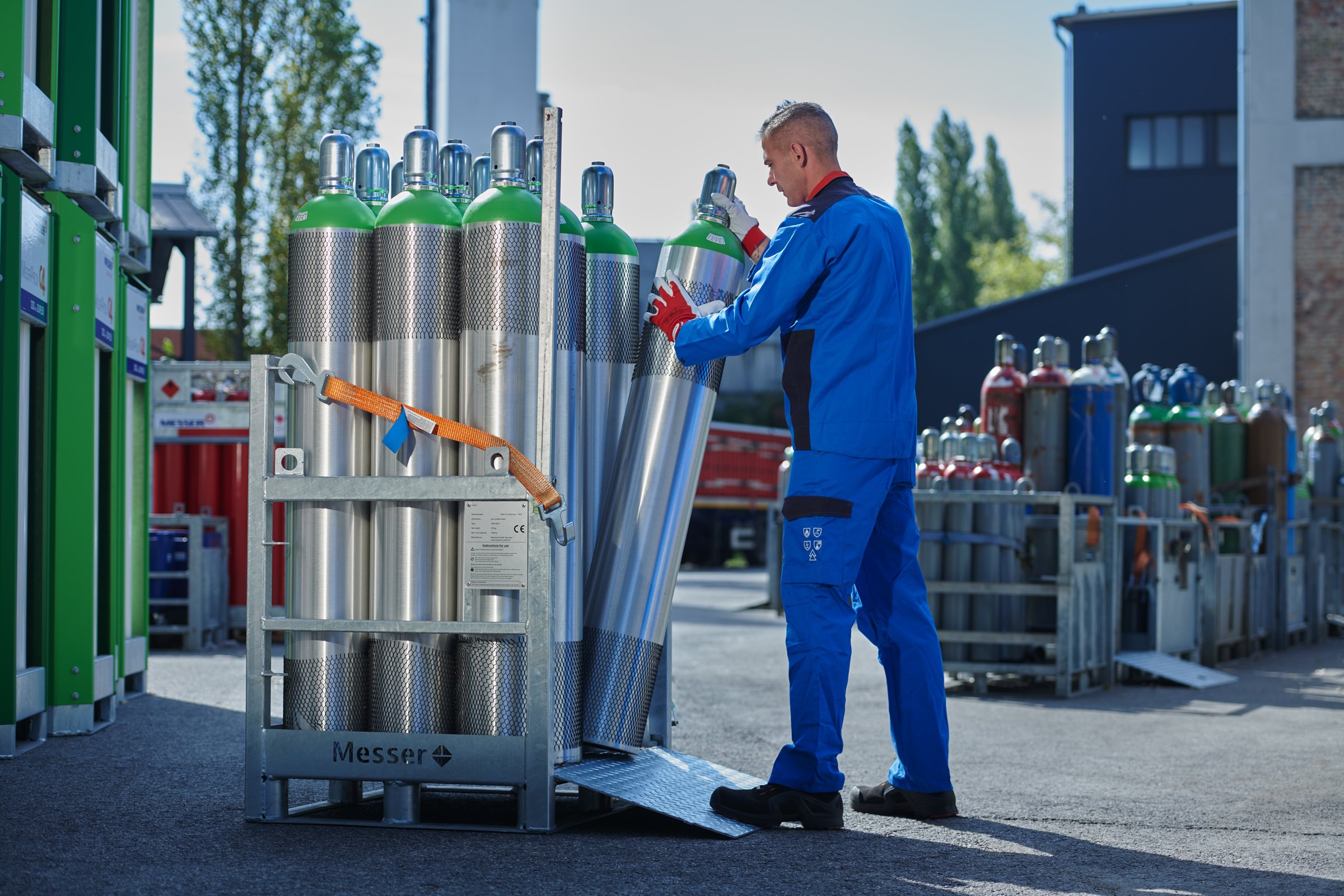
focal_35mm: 70
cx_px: 672
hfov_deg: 28.8
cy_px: 448
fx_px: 2613
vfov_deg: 19.5
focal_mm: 70
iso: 50
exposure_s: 1/250
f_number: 3.5
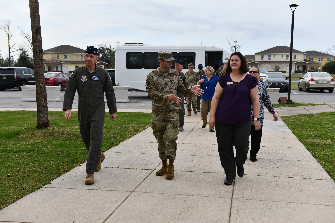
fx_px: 447
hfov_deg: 41.1
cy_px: 112
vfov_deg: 28.1
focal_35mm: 48
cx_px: 168
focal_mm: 48
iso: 250
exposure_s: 1/1600
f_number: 5.6
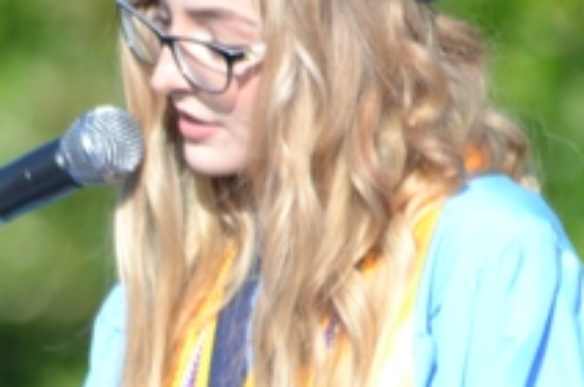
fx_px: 31131
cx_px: 105
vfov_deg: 0.7
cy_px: 301
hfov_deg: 1.1
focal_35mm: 1922
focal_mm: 300
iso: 400
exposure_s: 1/800
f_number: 5.6
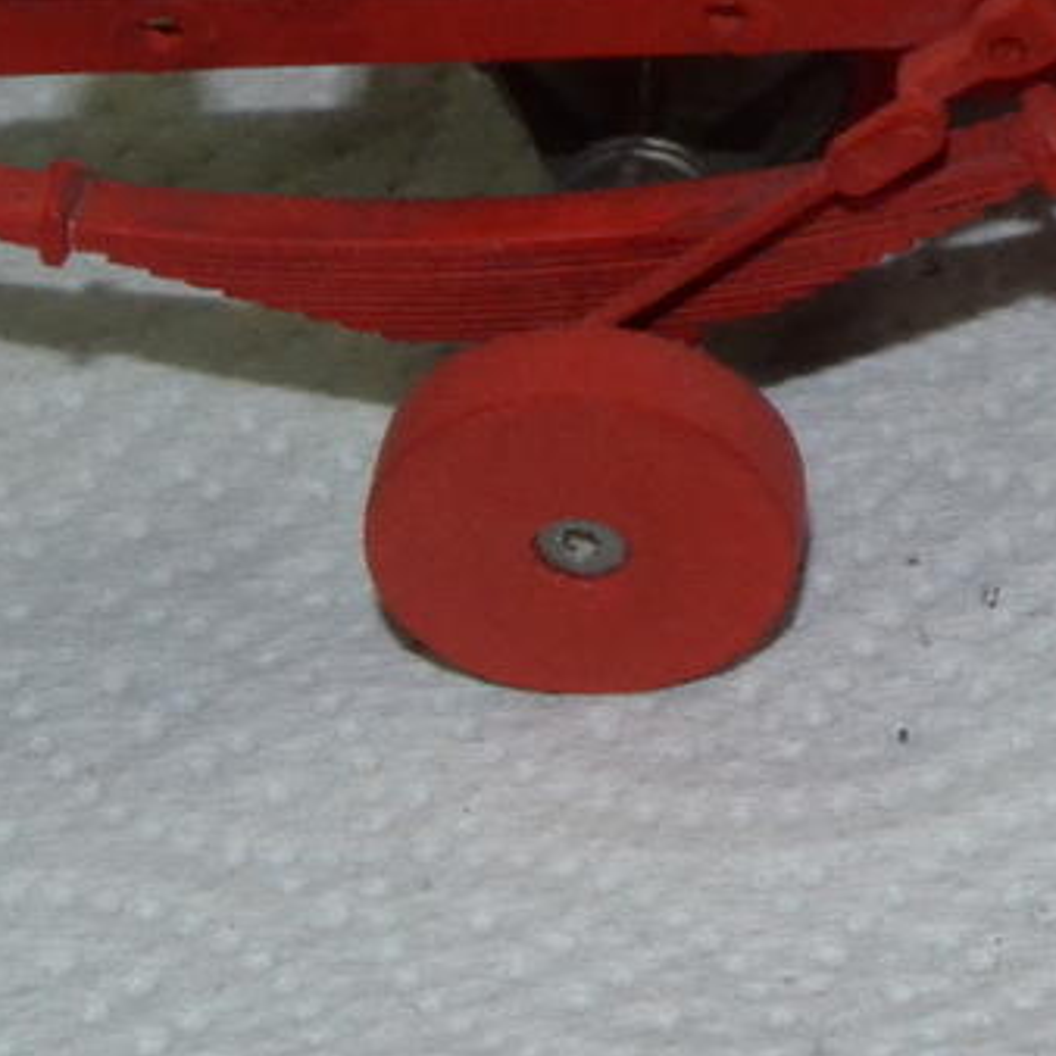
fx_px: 5004
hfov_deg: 11.6
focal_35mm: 145
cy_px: -137
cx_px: 1459
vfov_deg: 11.8
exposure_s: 1/60
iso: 3200
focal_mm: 32
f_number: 29
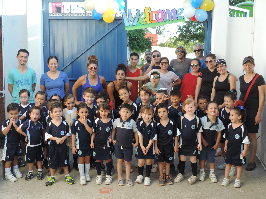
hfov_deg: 46.8
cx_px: 133
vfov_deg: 36.0
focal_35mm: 40
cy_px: 100
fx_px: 307
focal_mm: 7.1
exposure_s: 1/100
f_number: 3.3
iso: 80
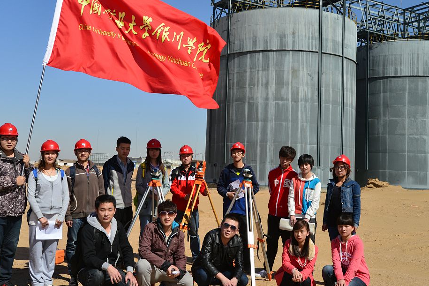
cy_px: 135
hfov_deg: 46.4
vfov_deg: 31.9
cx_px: 203
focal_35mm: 42
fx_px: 500
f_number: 13
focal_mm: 32
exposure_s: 1/400
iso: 800
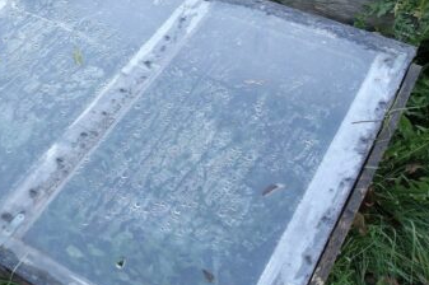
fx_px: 679
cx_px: -74
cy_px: 113
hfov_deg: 30.3
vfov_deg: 23.7
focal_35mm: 57
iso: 125
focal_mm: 8.8
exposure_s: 1/80
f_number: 2.8
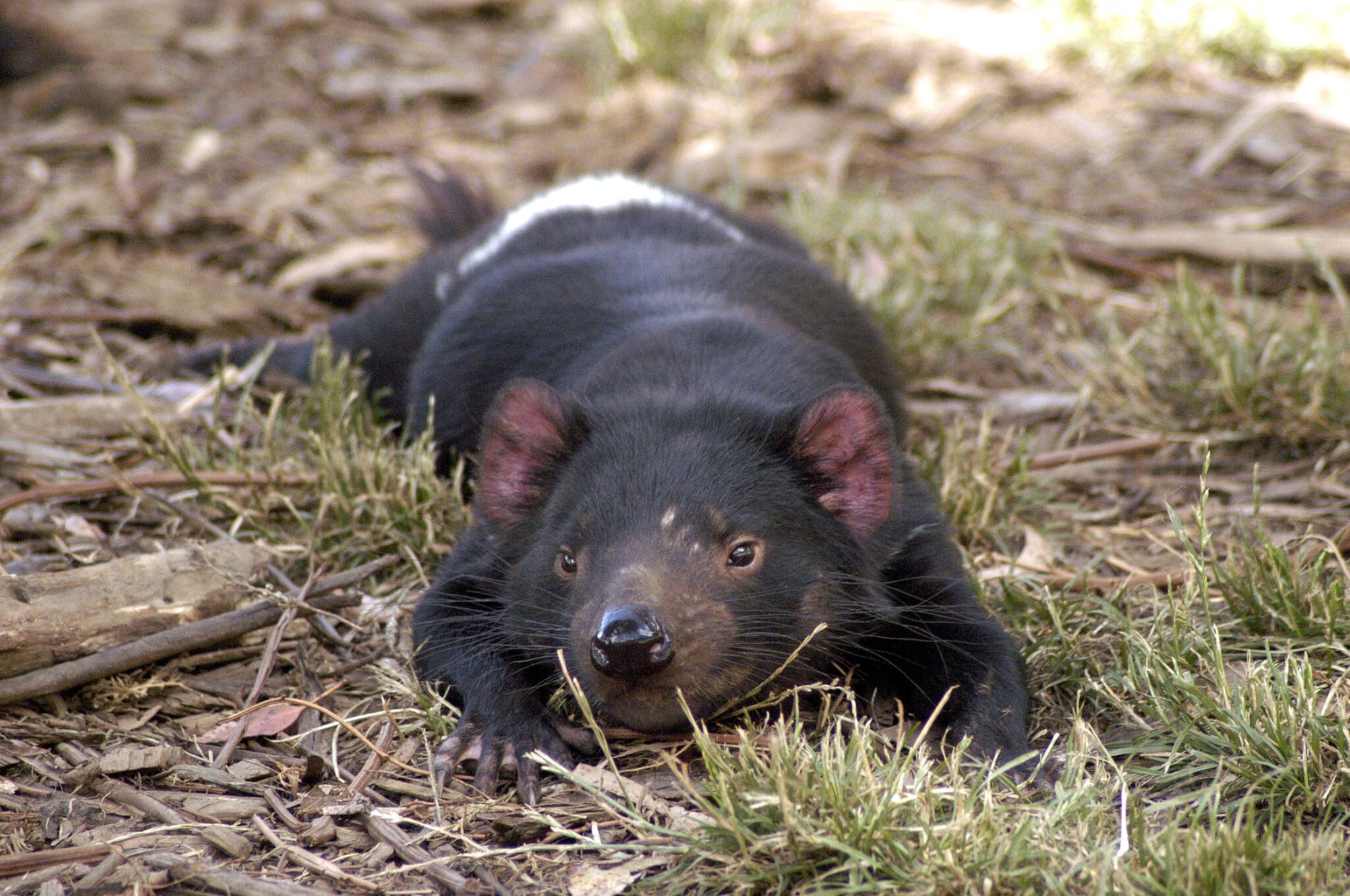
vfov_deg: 3.4
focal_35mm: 405
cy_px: 448
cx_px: 675
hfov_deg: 5.1
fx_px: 15168
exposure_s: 1/750
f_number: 5.6
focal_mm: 270
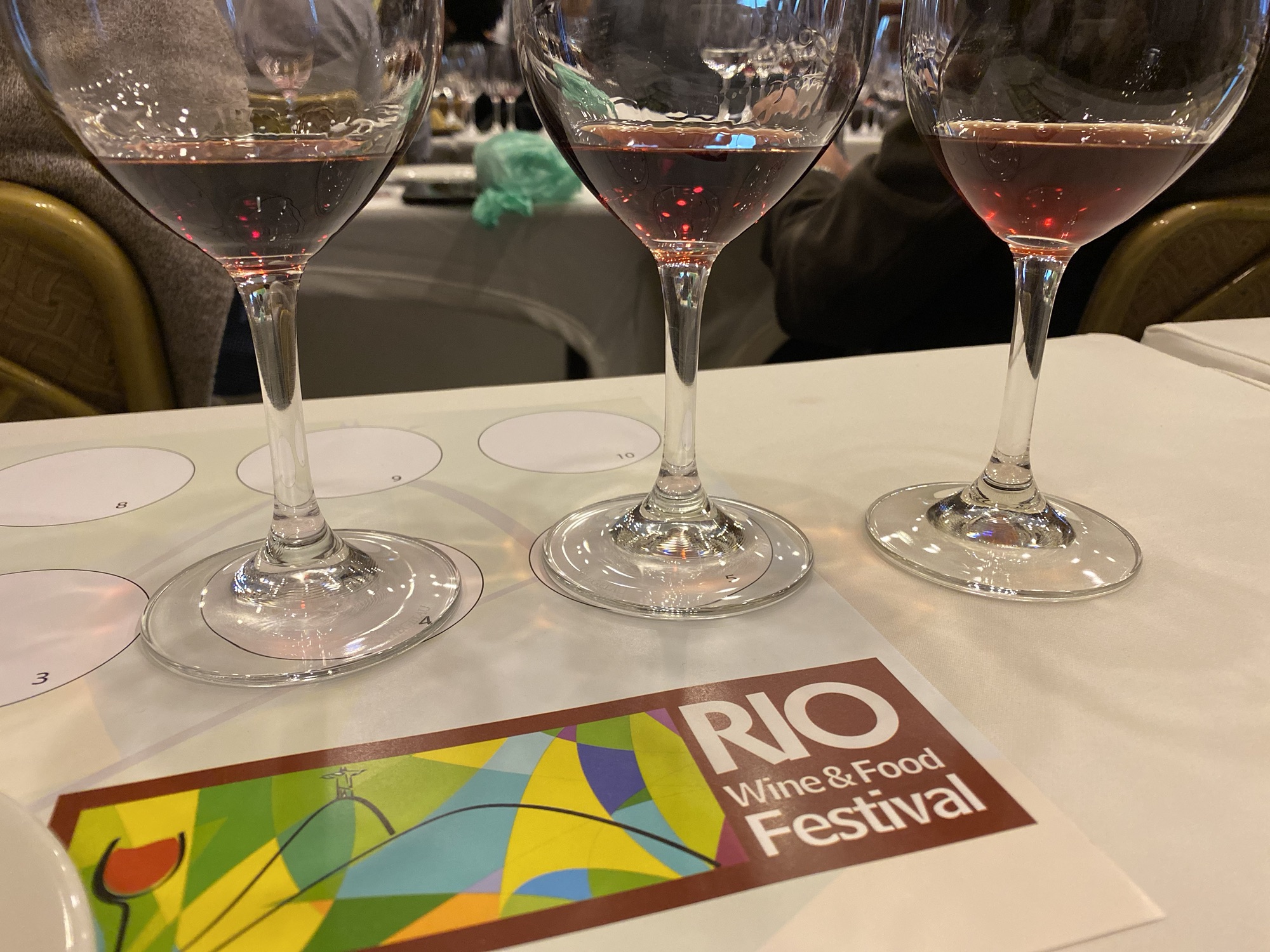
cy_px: 476
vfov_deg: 53.1
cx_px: 635
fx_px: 954
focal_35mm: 26
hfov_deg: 67.3
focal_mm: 4.25
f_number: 1.8
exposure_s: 1/60
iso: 250
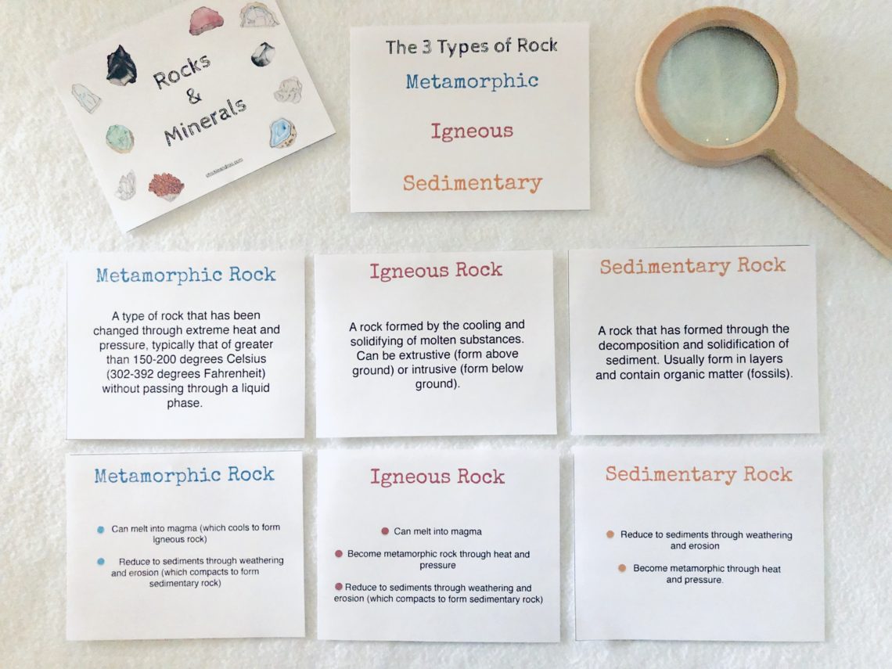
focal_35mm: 28
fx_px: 722
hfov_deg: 63.4
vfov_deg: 49.7
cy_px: 334
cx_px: 446
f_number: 1.8
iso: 100
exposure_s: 1/4
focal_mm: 3.99
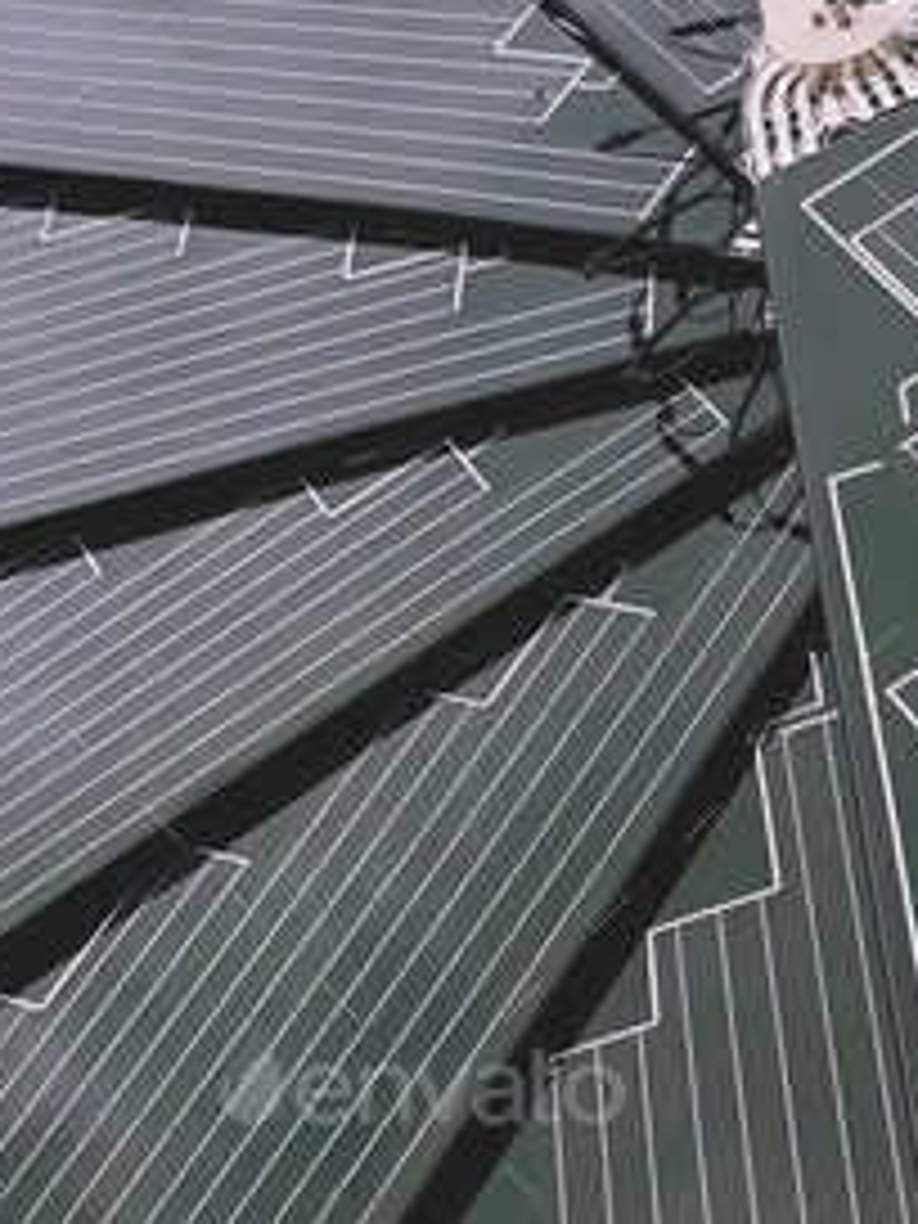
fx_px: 2864
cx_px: 1084
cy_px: 839
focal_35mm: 81
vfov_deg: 24.0
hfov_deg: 17.4
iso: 20
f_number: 1.8
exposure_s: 1/318
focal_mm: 3.99
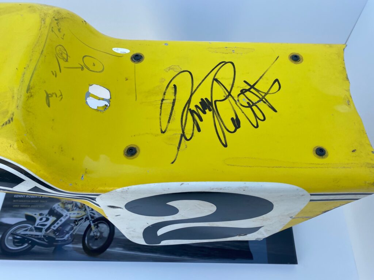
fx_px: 281
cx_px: 187
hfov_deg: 67.3
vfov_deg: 53.1
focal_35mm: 26
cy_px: 140
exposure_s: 1/752
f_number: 1.8
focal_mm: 4.25
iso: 32
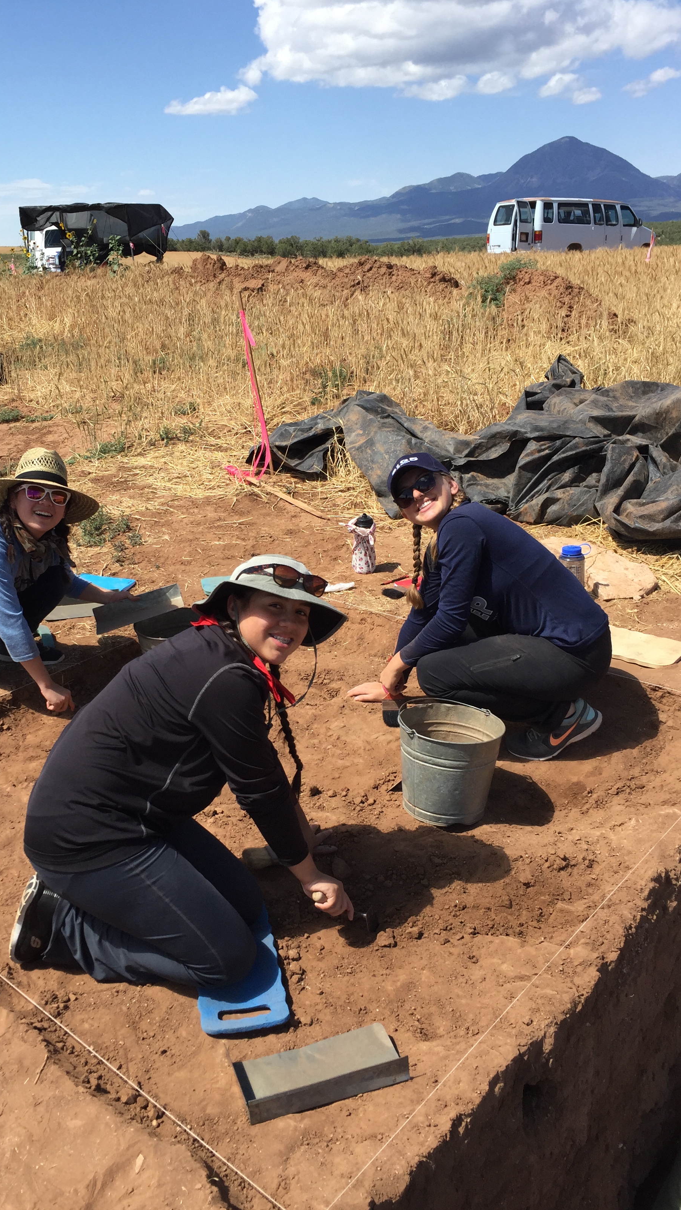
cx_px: 281
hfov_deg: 36.6
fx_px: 1027
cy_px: 607
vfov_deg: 61.0
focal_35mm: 32
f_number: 2.2
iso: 32
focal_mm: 4.15
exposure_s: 1/1721
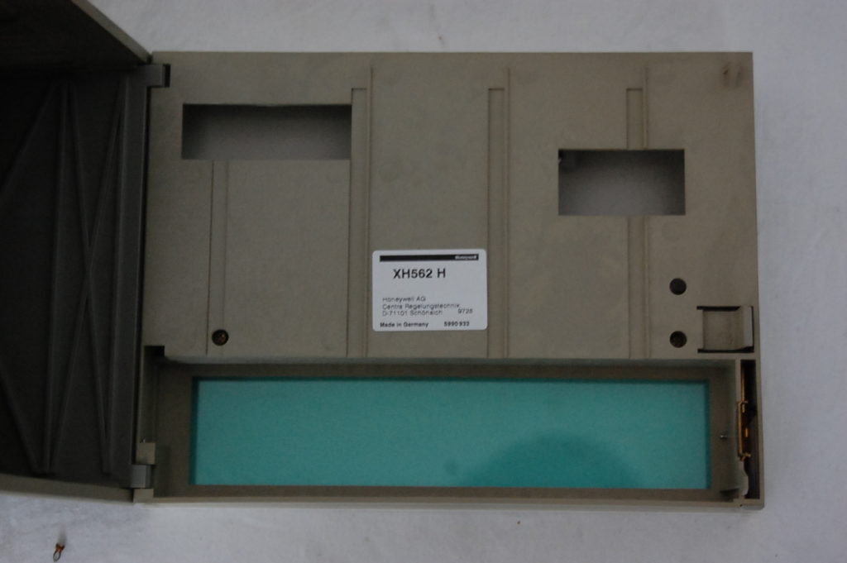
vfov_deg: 18.9
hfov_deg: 28.1
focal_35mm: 72
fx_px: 1693
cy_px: 282
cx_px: 424
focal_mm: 48
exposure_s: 1/8
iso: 1400
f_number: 5.6
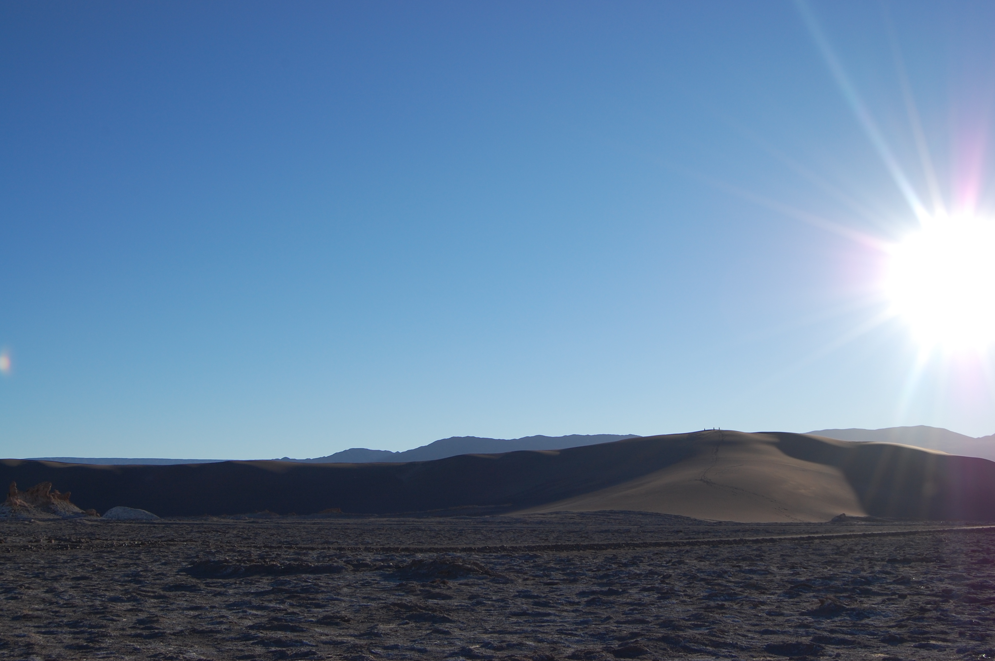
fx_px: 1077
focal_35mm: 39
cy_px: 330
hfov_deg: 49.6
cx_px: 498
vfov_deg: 34.1
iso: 200
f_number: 10
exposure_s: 1/400
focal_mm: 26
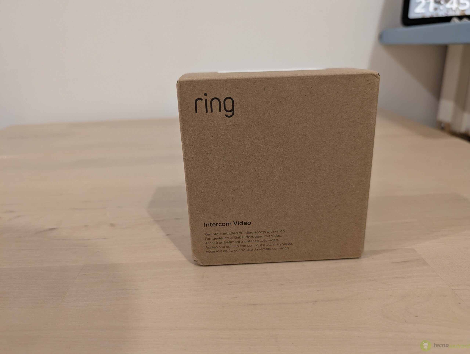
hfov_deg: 71.5
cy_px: 177
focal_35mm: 24
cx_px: 235
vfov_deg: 56.9
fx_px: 326
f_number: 1.68
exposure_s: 1/33.3
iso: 135
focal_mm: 6.9
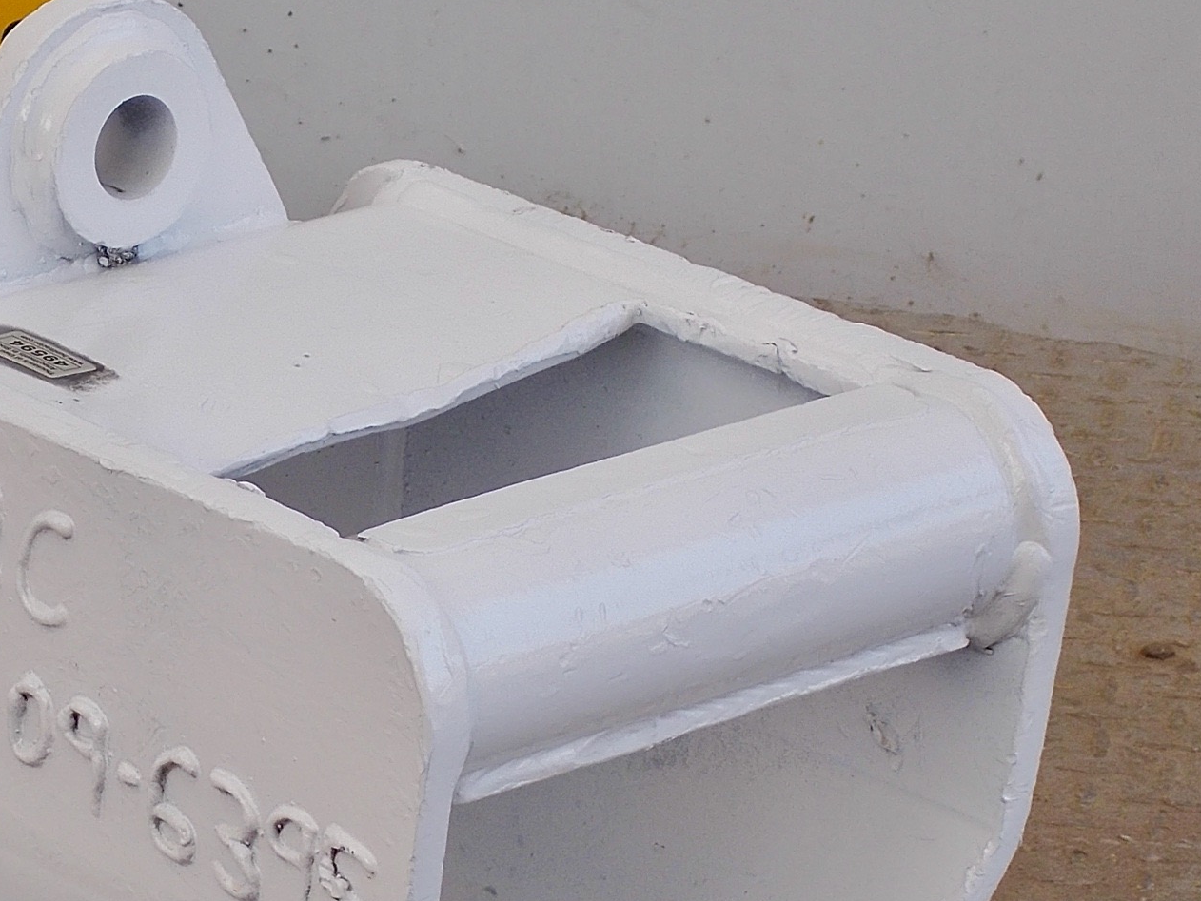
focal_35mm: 234
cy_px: 664
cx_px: 215
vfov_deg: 6.3
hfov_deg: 8.4
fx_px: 8120
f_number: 6.5
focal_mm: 23
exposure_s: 1/60
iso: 100
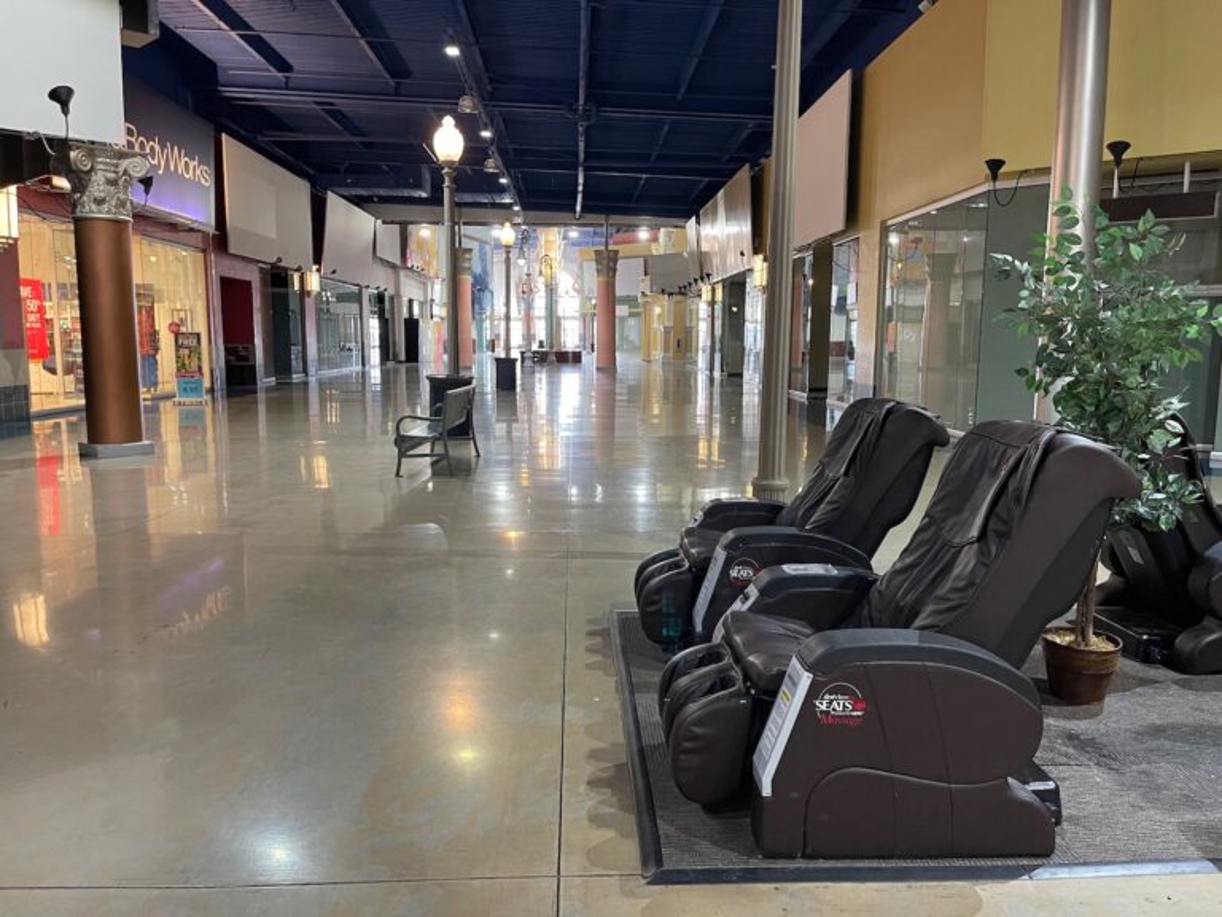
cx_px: 611
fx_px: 918
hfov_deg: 67.3
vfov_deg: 53.1
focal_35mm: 26
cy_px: 458
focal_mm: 5.1
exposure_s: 1/60
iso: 400
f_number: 1.6
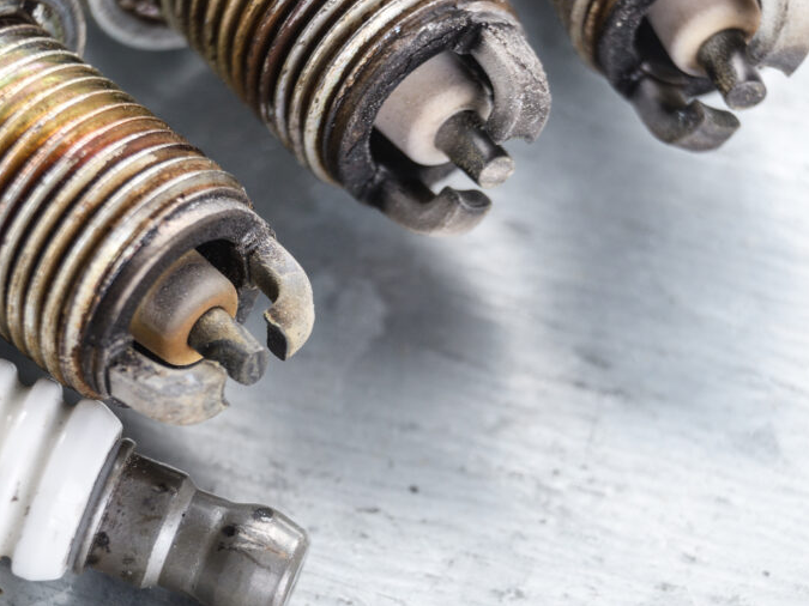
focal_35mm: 262
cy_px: 302
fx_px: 6122
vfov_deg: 5.7
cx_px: 419
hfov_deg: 7.6
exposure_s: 1/200
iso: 100
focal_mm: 160
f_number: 4.8
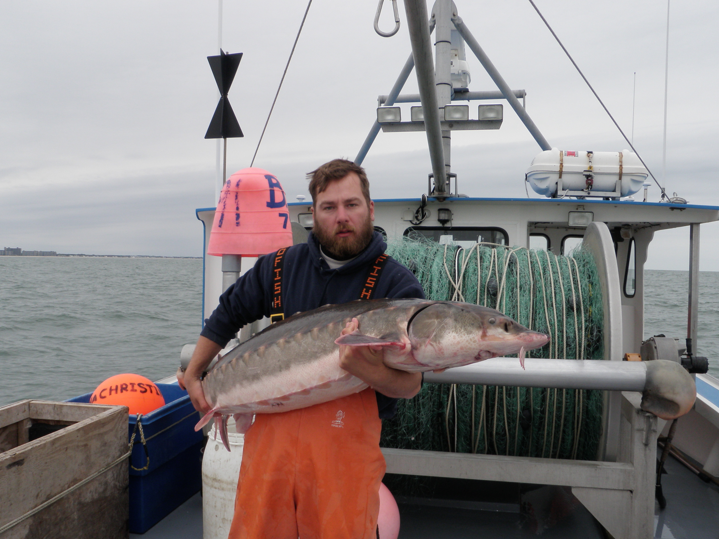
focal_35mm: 33
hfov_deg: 55.3
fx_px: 685
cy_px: 292
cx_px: 347
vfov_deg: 42.9
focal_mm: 5
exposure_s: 1/640
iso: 50
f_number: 3.5
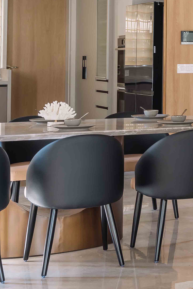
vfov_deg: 20.7
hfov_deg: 12.3
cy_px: 20
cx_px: 411
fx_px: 772
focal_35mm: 96
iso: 125
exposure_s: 1/2
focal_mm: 22
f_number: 8
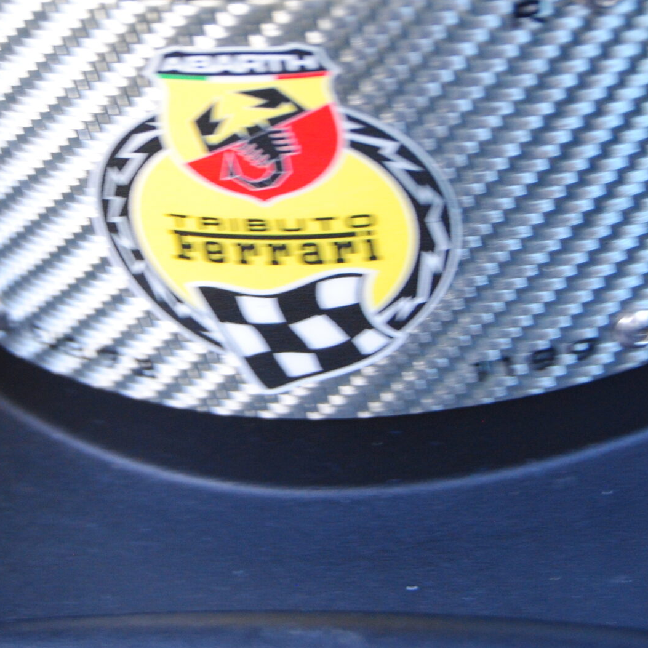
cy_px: 206
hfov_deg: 11.7
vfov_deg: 11.7
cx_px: 260
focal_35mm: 149
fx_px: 3156
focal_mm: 48
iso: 400
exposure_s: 1/15
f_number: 5.3
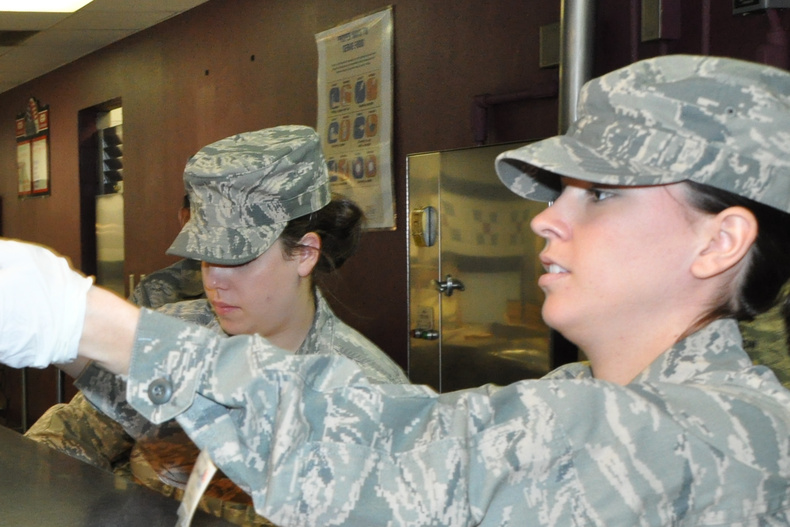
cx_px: -96
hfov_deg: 28.7
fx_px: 1382
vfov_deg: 21.5
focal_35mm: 63
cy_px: 322
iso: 1250
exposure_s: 1/60
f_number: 6.3
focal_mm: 18
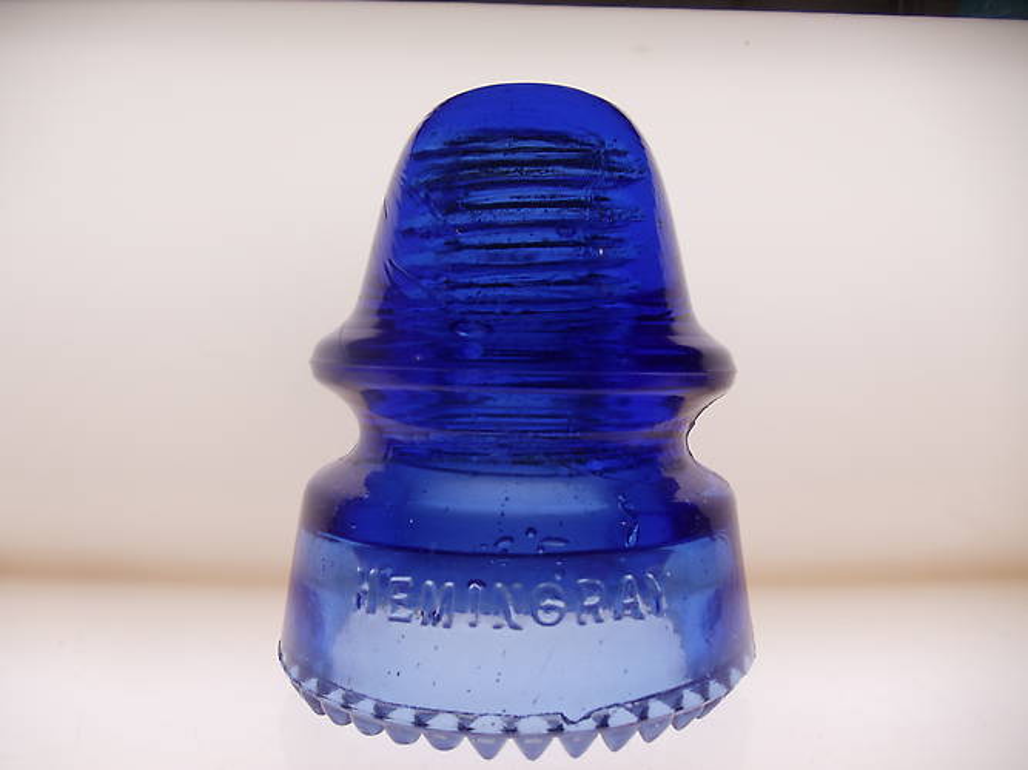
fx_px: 1306
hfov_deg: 43.0
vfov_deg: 32.9
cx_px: 514
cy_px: 385
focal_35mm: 44
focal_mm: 6
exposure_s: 1/80
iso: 100
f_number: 3.5
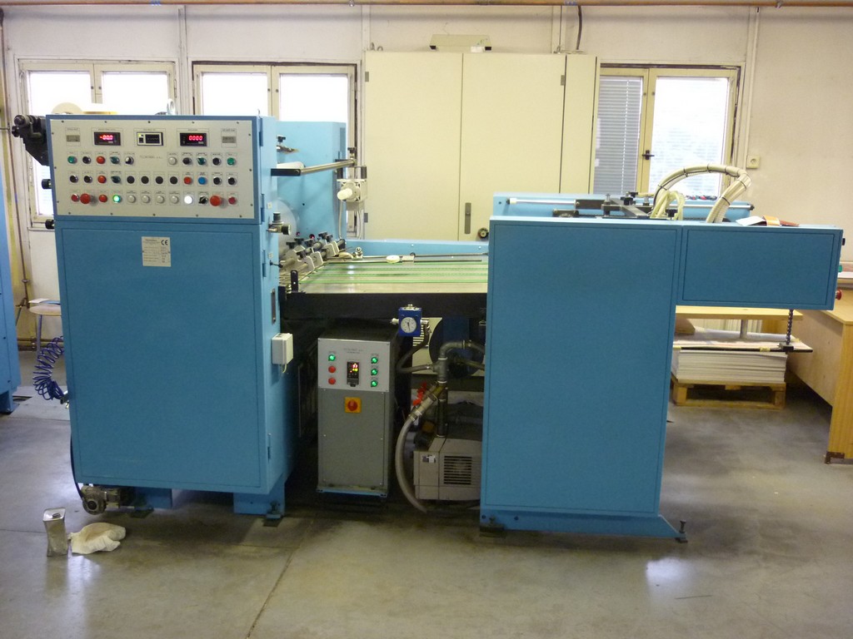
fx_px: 813
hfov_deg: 55.4
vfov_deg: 42.9
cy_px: 320
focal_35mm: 33
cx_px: 426
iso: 400
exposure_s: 1/13
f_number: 2.8
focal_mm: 5.5
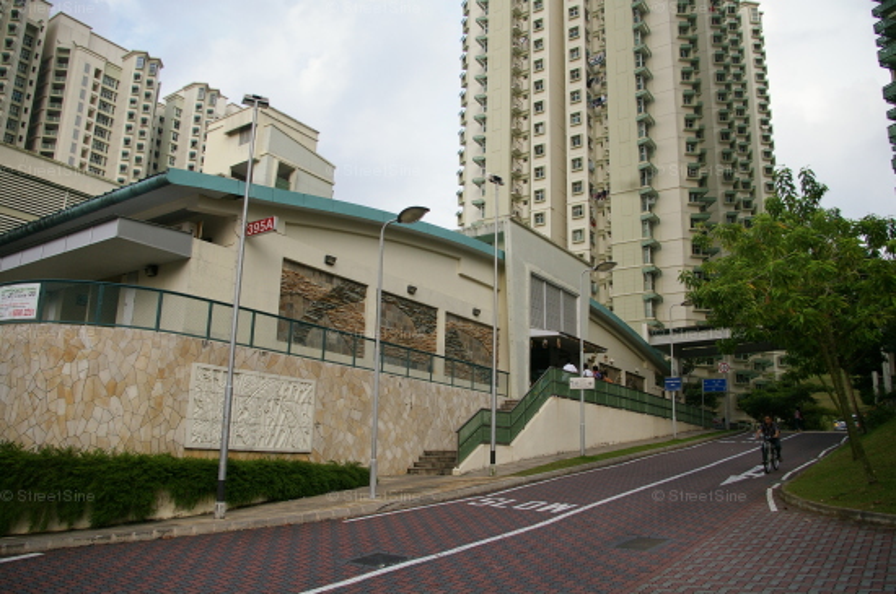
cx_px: 448
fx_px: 671
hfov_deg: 67.5
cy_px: 297
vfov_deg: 47.8
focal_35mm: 27
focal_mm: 18
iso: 400
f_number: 6.7
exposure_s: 1/350
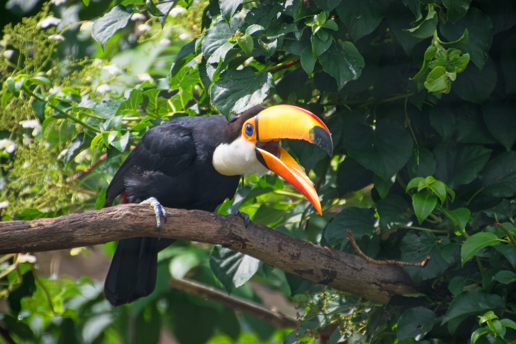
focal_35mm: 405
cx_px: 258
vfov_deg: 3.4
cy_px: 172
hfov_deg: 5.1
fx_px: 5805
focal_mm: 270
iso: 640
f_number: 6.3
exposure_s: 1/1000
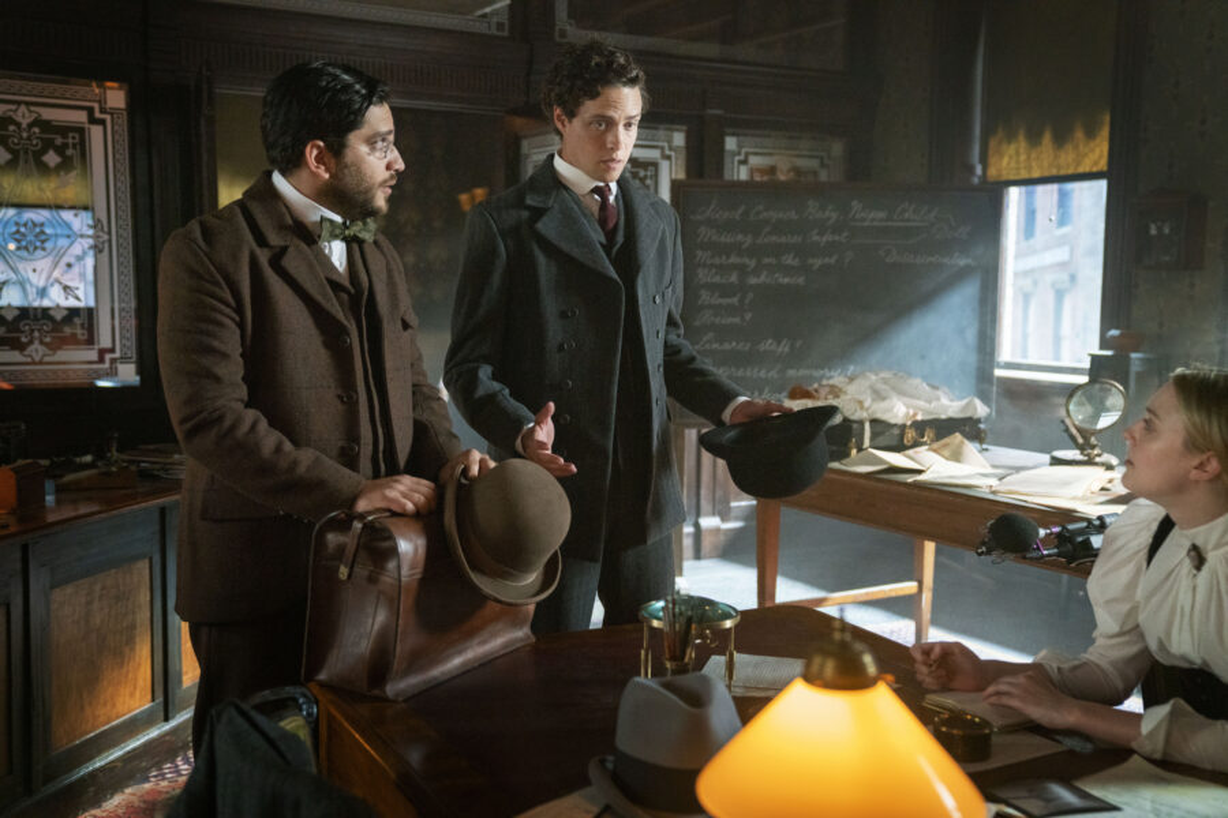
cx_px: 614
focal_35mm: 40
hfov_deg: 48.5
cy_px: 409
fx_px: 1364
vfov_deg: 33.4
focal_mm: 40
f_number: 2.8
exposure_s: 1/100
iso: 4000
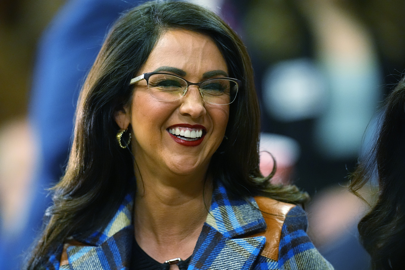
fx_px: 4500
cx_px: 202
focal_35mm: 400
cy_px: 135
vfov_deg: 3.4
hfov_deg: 5.2
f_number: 3.2
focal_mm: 400
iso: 6400
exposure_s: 1/320
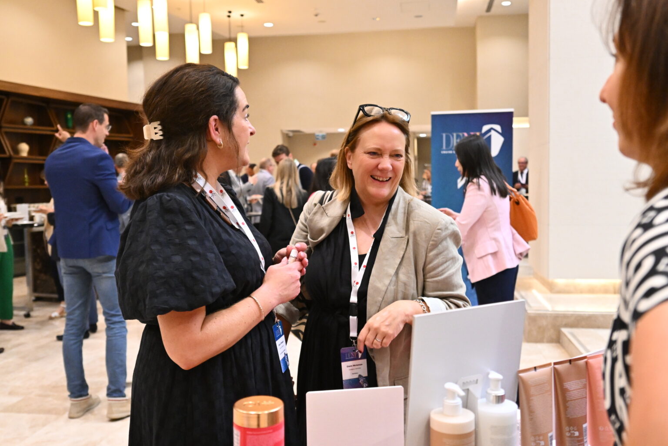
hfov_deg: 57.2
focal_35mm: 33
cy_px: 223
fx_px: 612
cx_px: 334
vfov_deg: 40.0
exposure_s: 1/320
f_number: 2.8
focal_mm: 22
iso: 2500
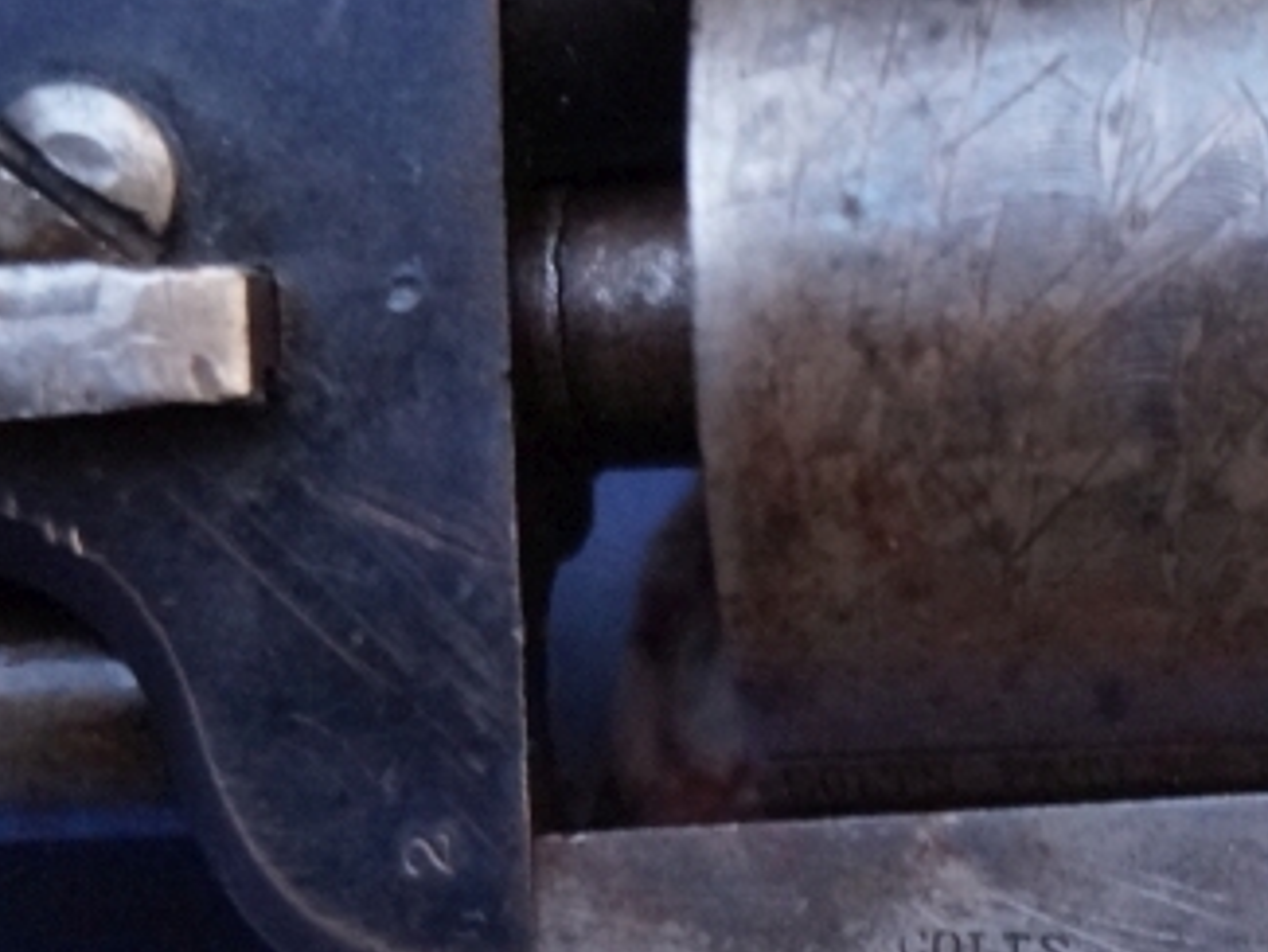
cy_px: 763
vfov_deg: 6.7
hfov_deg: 8.7
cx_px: 1787
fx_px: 8135
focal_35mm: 222
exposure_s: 1/80
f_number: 5.6
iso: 2500
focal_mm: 50
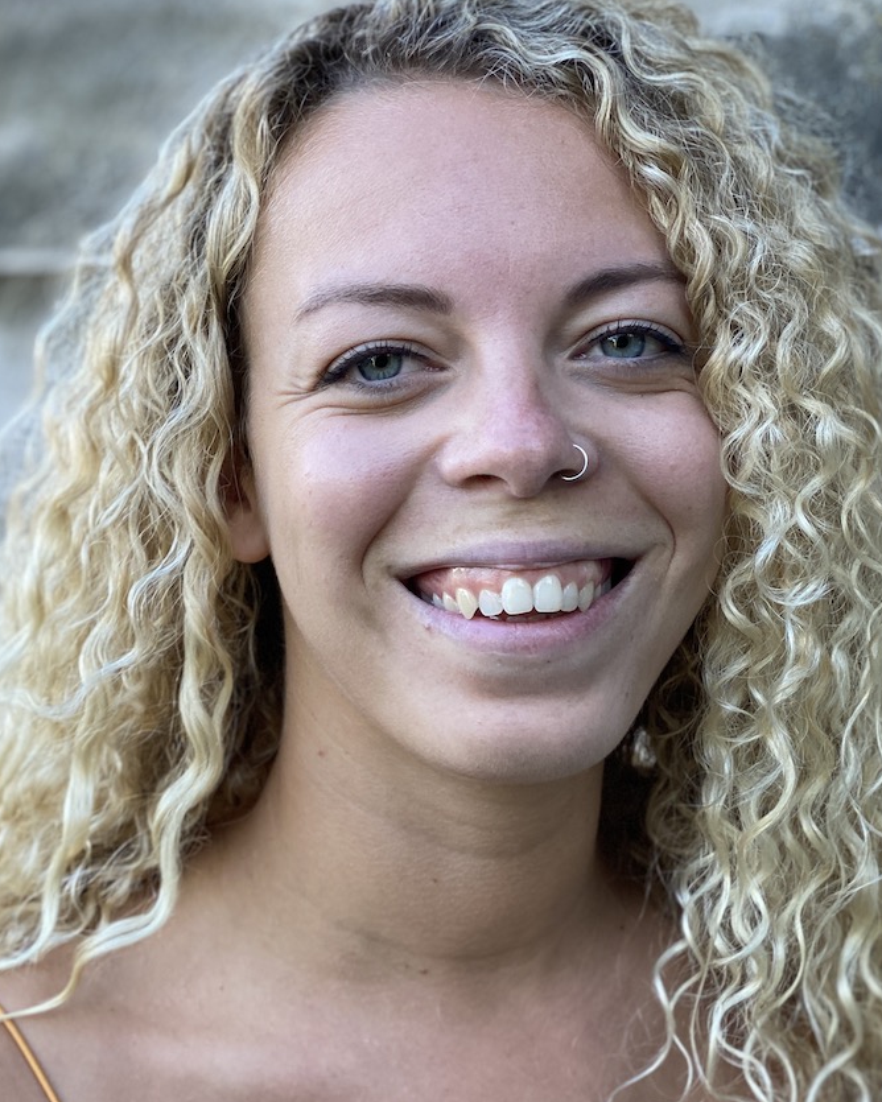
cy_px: 633
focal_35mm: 81
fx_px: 2643
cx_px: 460
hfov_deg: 18.9
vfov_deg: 23.5
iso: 50
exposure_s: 1/122
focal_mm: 6
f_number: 2
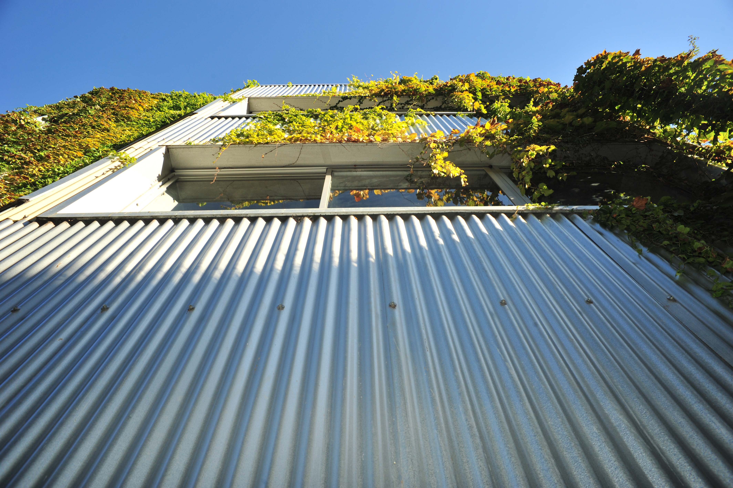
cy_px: 244
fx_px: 407
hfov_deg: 84.0
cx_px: 366
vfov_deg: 61.9
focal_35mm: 20
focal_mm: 20
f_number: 11
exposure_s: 1/250
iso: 400
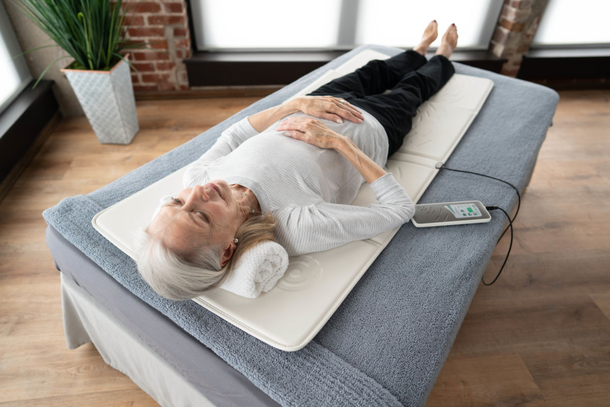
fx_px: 407
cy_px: 204
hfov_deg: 73.7
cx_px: 305
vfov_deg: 53.1
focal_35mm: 24
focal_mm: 24
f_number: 2.2
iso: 400
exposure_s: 1/200
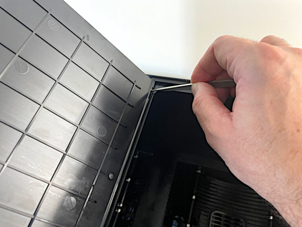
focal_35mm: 26
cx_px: 151
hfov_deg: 67.3
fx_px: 227
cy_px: 114
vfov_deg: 53.1
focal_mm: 4.2
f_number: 1.6
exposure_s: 1/50
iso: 200
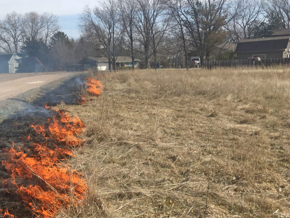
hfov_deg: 35.9
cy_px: 143
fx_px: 427
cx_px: 48
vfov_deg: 28.4
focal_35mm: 51
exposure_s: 1/1972
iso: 25
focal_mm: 4.15
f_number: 2.2
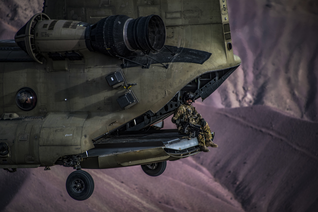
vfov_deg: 4.6
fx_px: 2650
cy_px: 106
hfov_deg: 6.9
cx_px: 159
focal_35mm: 300
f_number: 5.6
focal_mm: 300
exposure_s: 1/1000
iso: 560
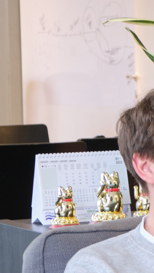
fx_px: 1378
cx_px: 512
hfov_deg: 5.8
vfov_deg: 11.3
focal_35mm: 190
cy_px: 181
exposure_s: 1/40
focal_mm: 26.5
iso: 320
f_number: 3.6
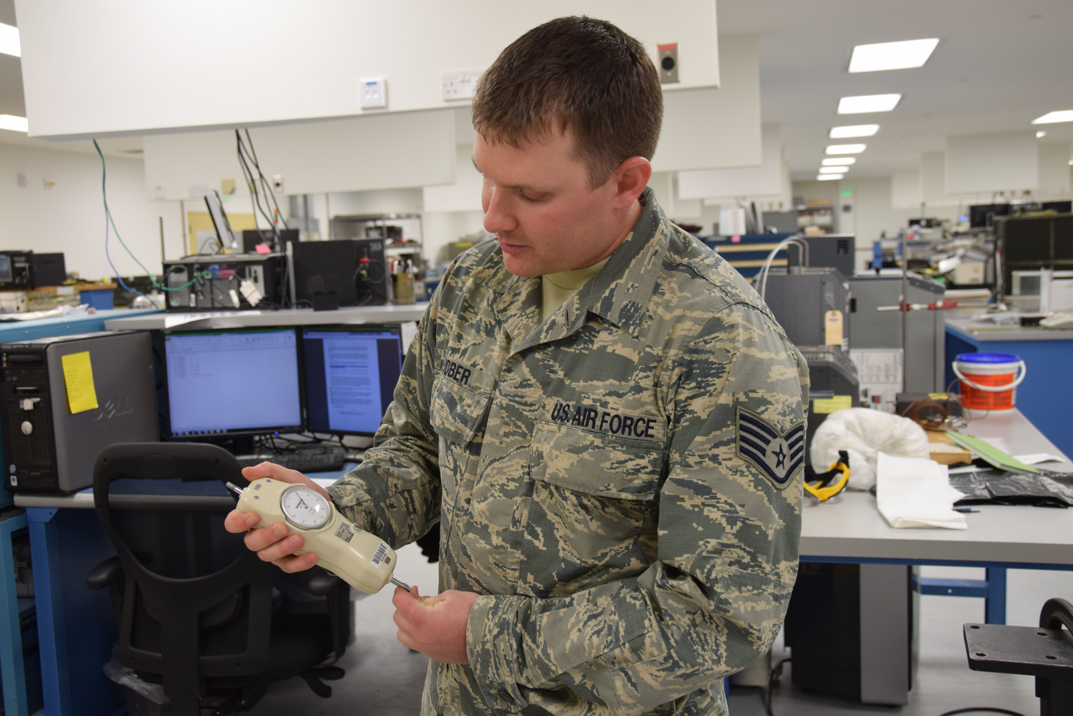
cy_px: 358
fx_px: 1073
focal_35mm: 36
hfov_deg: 53.1
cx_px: 536
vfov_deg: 36.9
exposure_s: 1/100
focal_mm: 24
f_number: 5
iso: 400
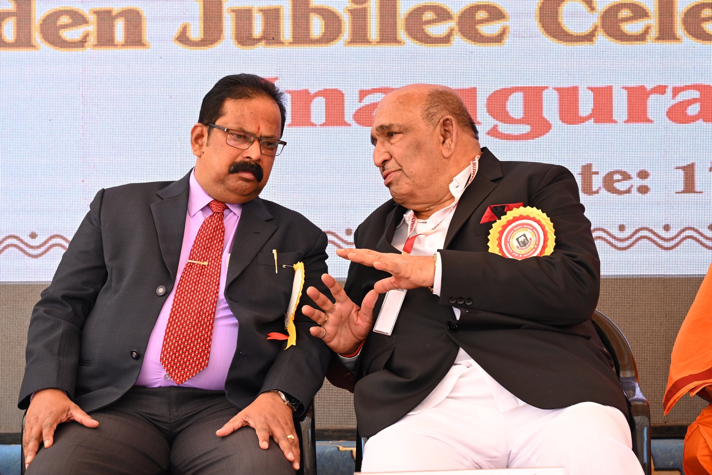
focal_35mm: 78
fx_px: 1543
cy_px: 238
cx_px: 356
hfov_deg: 26.0
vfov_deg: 17.5
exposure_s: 1/125
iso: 640
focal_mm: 78
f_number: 8
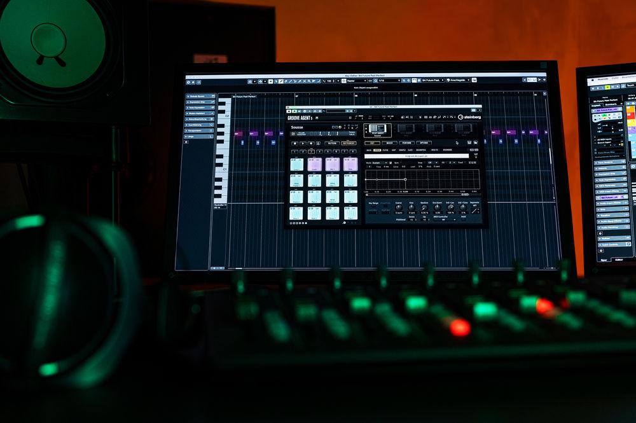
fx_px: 794
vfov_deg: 29.8
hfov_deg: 43.6
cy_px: 212
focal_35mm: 45
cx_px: 318
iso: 1600
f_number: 5
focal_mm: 45
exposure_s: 1/160
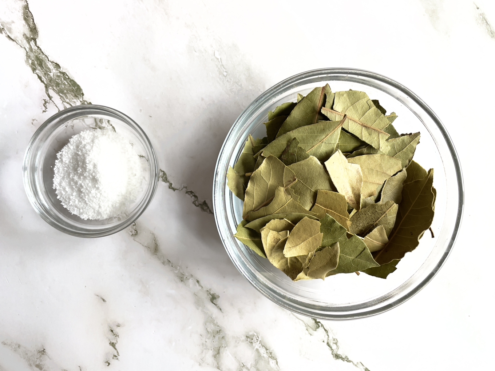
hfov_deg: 67.3
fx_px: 372
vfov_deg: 53.1
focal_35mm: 26
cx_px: 248
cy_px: 186
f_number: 1.6
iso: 40
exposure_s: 1/121
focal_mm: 4.2
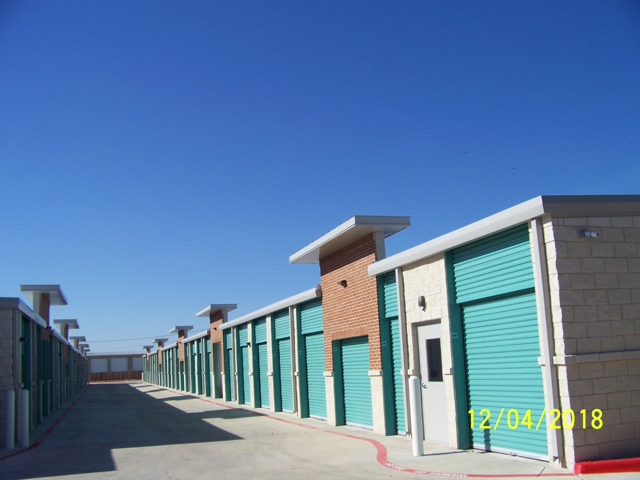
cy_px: 240
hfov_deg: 51.4
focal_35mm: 36
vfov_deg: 39.7
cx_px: 320
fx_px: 666
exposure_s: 1/800
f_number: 4
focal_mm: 5.85
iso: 64
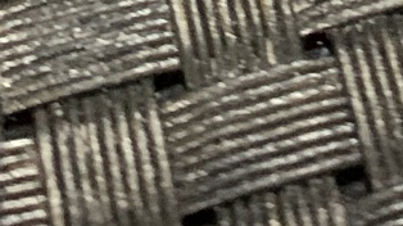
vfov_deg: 5.5
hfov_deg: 11.4
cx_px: 466
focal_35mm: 185
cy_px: -747
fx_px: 1975
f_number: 1.8
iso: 640
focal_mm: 4.25
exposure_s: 1/30
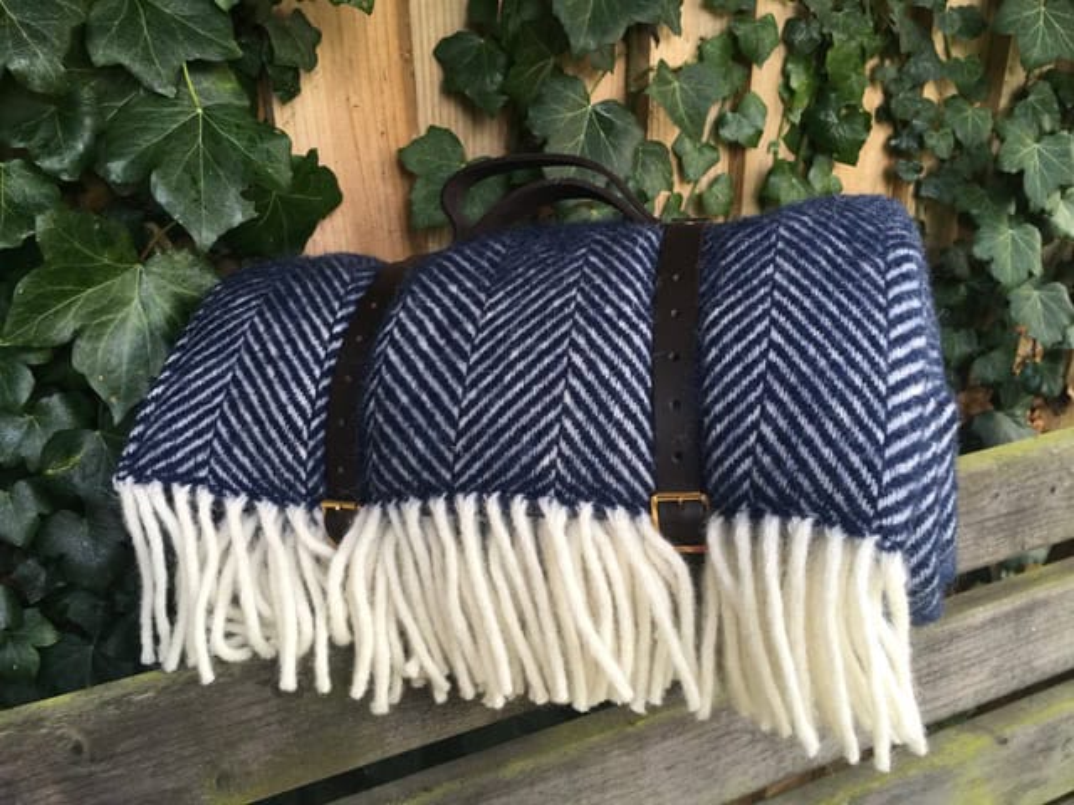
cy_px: 402
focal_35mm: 29
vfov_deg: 48.2
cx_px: 537
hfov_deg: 61.7
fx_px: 900
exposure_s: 1/50
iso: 25
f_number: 2.2
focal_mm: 4.2
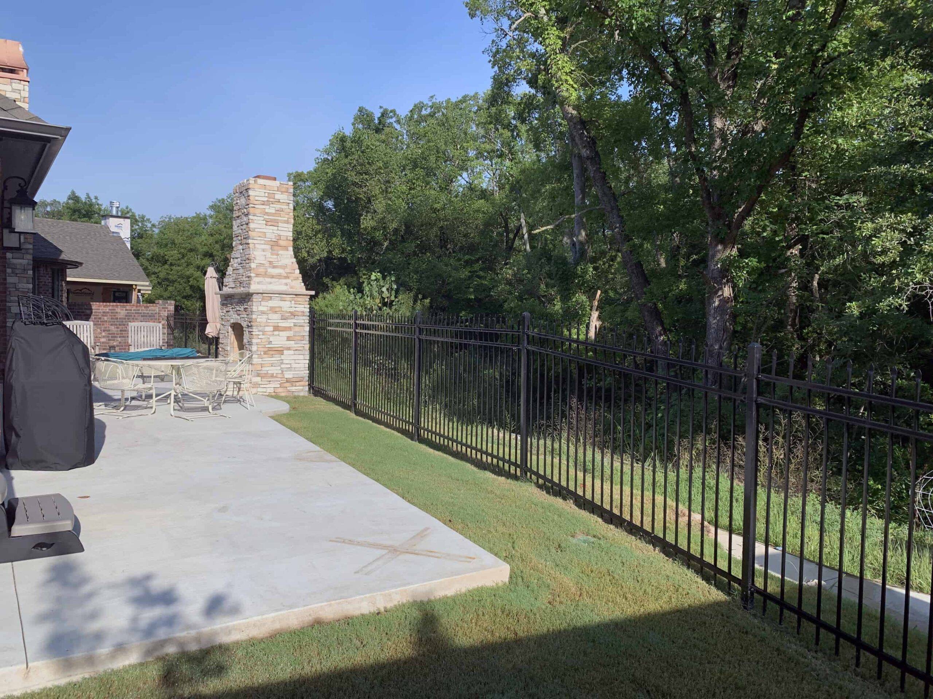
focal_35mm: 26
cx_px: 466
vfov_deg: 53.1
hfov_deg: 67.3
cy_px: 350
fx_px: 701
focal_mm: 4.25
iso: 25
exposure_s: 1/1812
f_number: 1.8
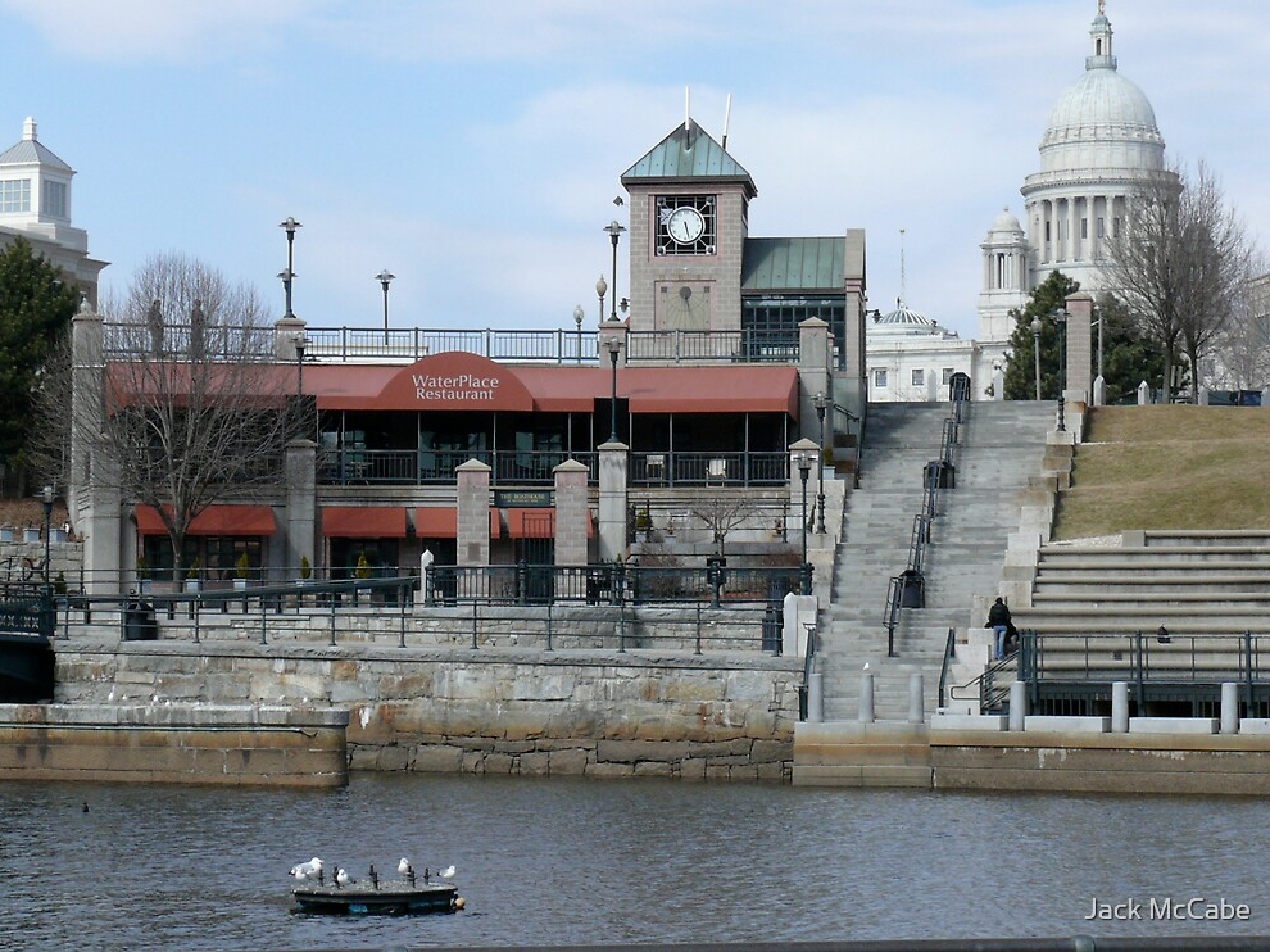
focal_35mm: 96
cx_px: 639
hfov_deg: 20.4
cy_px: 472
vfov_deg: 15.4
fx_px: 3521
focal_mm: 13
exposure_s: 1/400
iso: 100
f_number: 5.6
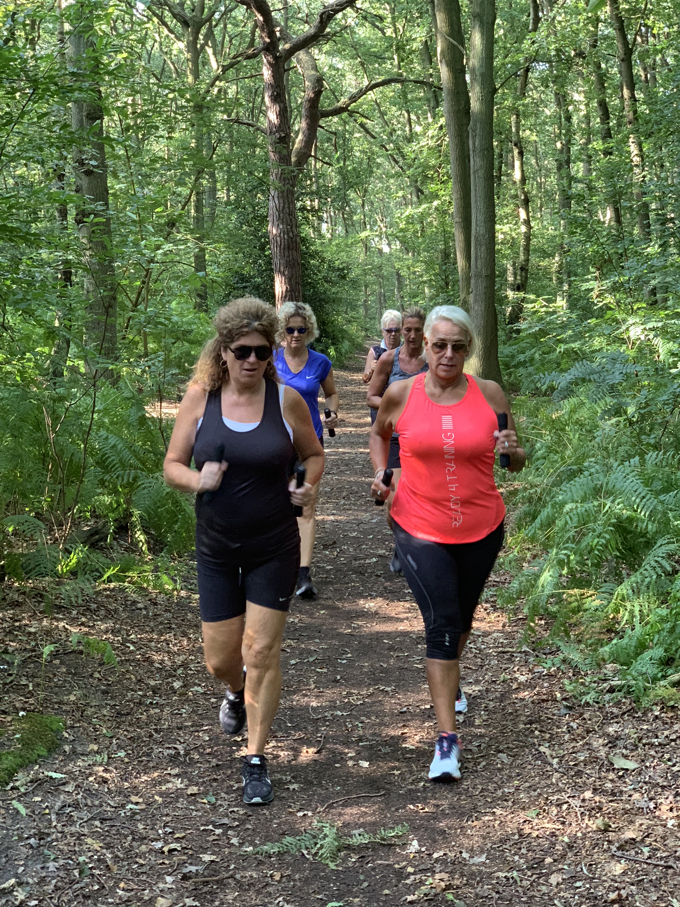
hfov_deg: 28.0
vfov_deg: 36.8
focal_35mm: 52
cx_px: 340
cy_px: 454
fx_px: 1362
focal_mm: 6
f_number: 2.4
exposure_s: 1/60
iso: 125
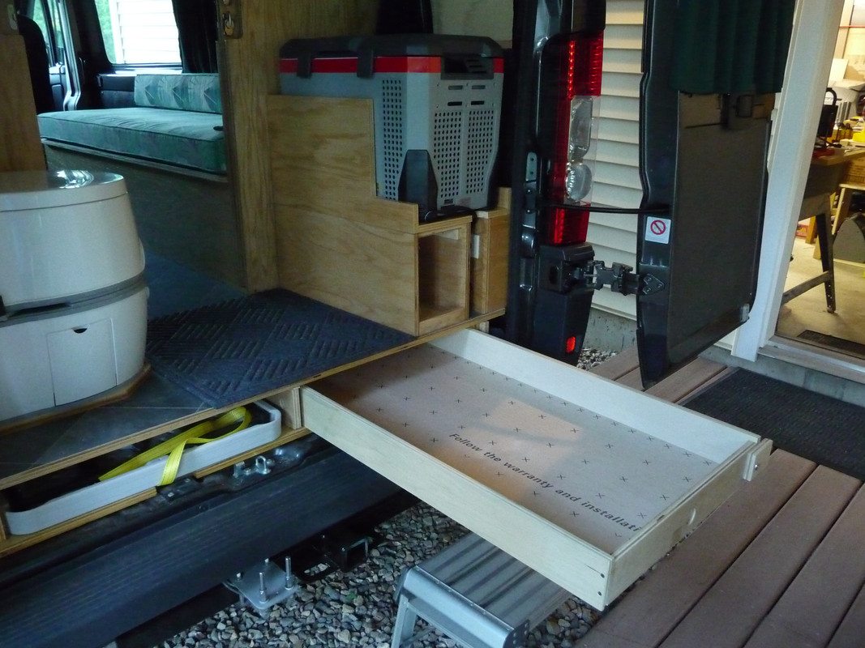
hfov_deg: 63.4
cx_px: 432
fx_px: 700
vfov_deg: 49.7
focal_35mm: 28
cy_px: 324
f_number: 3.3
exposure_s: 1/15
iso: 800
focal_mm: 4.7
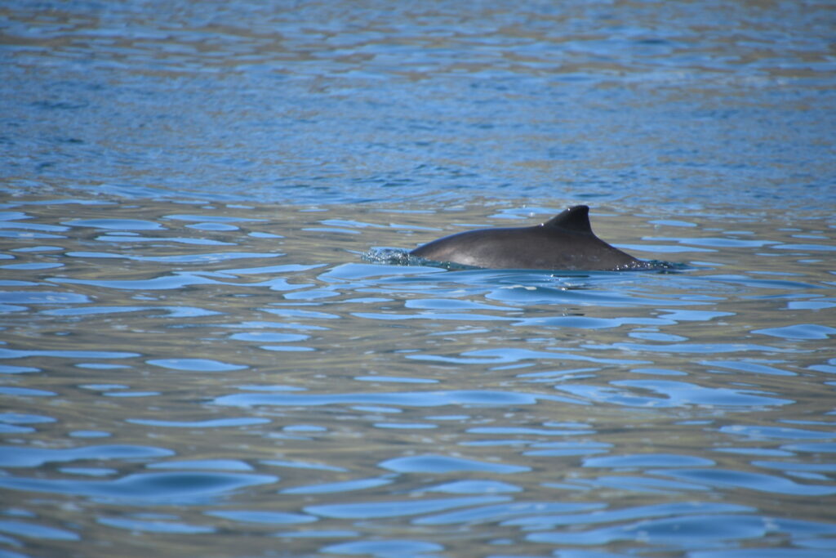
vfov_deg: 2.3
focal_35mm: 600
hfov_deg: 3.4
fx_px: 13934
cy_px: 279
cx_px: 418
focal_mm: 400
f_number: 6.3
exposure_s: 1/800
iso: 320
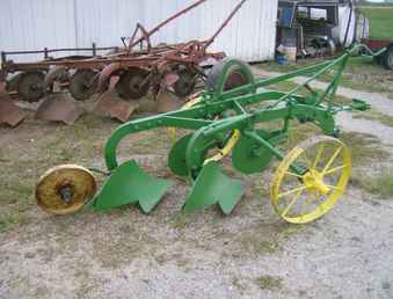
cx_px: 196
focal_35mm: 36
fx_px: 411
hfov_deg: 51.1
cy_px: 150
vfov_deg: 40.0
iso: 100
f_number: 2.8
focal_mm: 6
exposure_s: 1/98.4
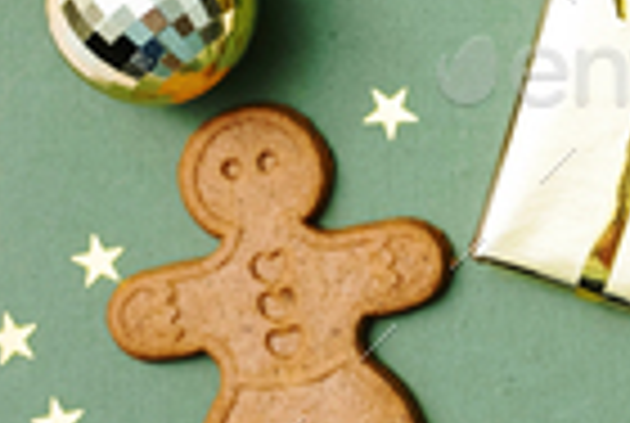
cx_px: 1300
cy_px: 281
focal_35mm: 315
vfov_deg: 4.4
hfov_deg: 6.3
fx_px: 5524
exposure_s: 1/125
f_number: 5.6
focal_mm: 50
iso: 400
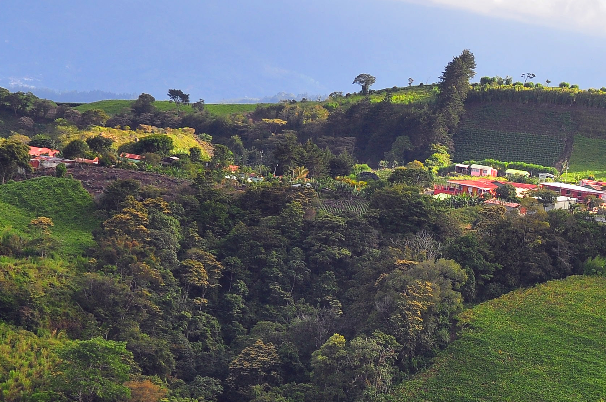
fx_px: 2572
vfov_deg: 8.9
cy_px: 345
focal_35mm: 153
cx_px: 675
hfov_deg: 13.2
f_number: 8
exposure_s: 1/250
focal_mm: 40
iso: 200
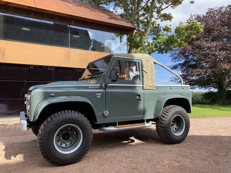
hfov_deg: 67.3
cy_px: 86
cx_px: 116
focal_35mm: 26
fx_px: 174
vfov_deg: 53.1
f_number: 1.8
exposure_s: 1/1043
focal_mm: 4.25
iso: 32
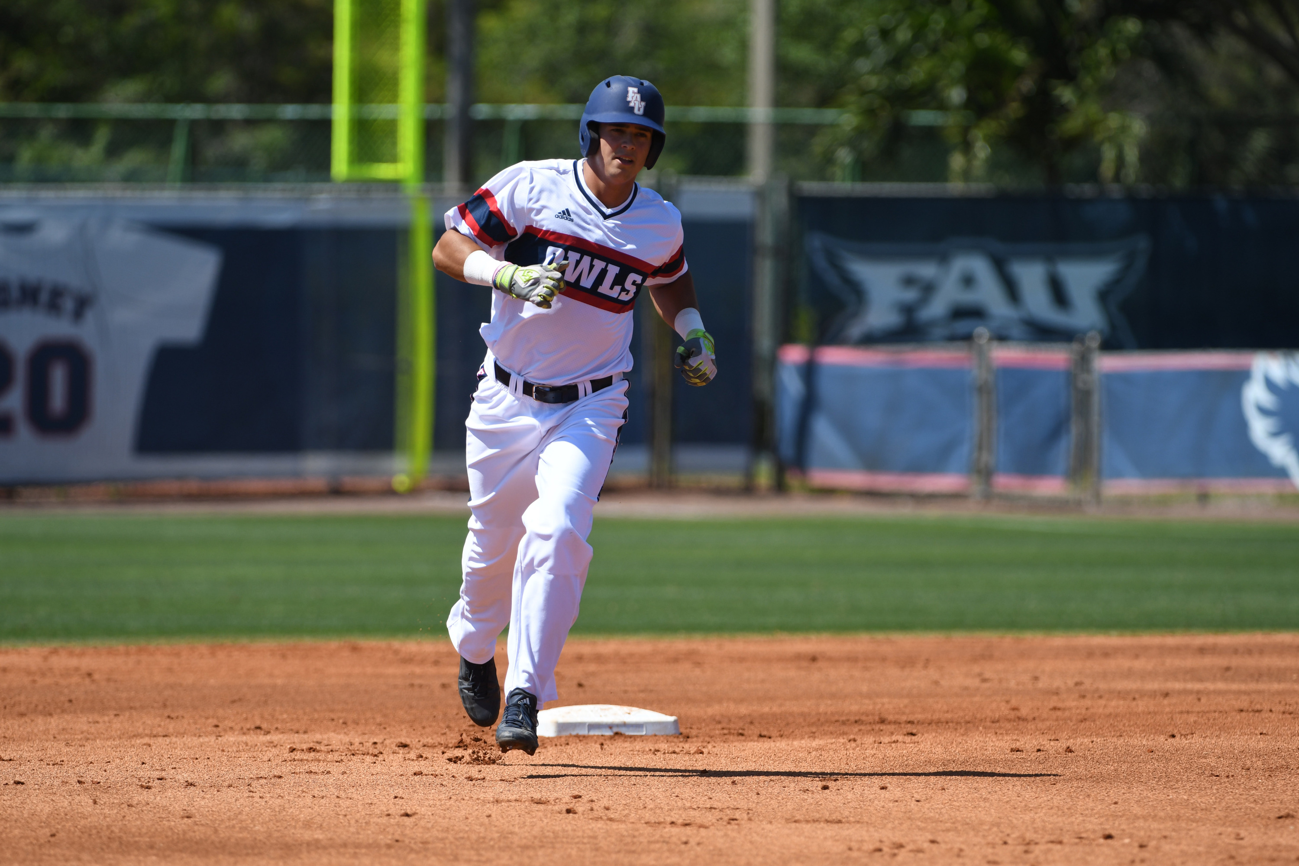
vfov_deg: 3.2
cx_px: 650
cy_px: 433
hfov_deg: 4.7
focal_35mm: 435
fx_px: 15695
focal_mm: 290
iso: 200
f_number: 4
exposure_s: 1/1600
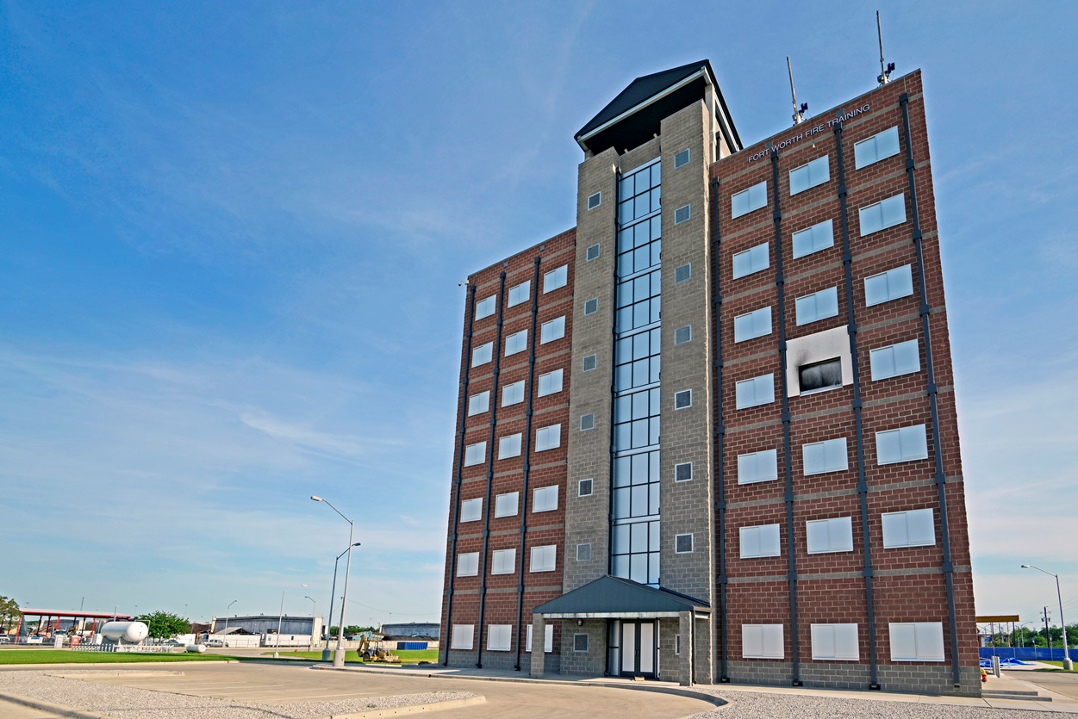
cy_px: 360
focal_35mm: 16
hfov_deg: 96.7
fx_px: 479
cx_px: 539
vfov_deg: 73.8
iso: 100
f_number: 7.1
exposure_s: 1/160
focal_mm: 16
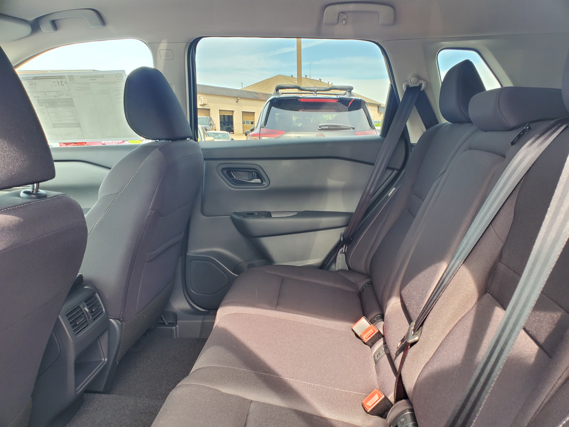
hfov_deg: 67.3
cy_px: 214
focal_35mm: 26
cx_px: 284
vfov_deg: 53.1
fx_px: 427
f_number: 2.4
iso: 80
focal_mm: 4.3
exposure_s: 1/61
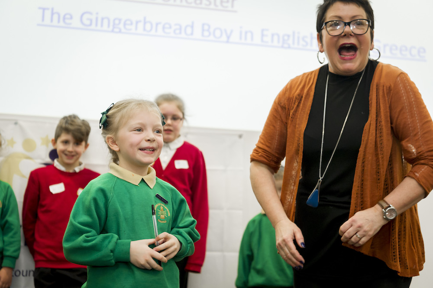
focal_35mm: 58
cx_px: 216
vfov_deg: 23.3
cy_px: 144
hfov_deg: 34.5
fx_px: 697
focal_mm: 58
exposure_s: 1/200
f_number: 4
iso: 3200
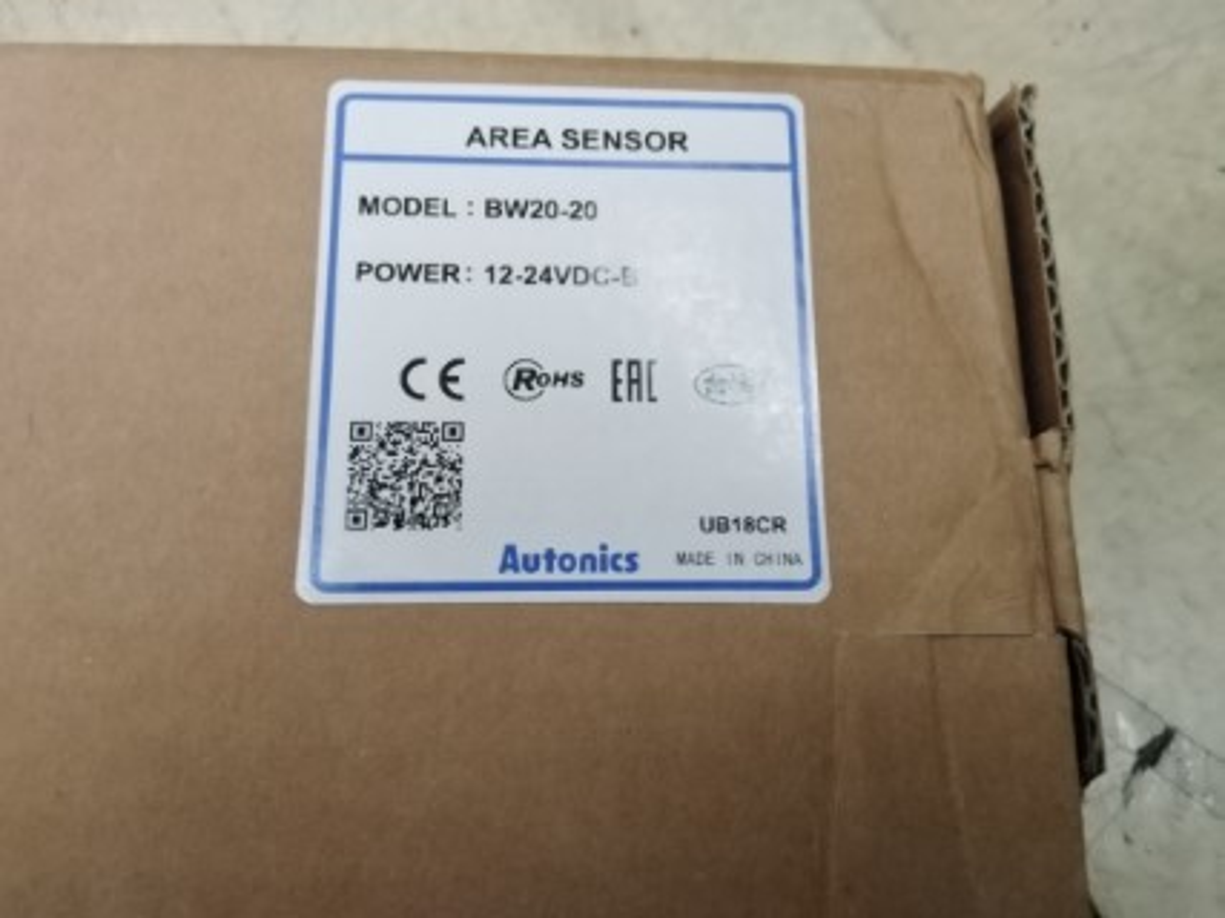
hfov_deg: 67.3
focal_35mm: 26
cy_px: 459
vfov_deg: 53.0
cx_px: 612
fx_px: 920
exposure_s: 1/24
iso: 412
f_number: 1.8
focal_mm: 3.59
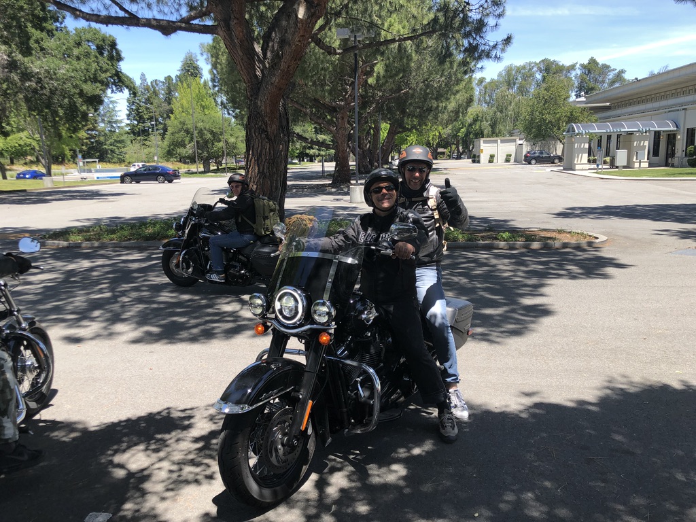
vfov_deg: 49.7
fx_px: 563
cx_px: 348
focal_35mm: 28
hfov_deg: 63.4
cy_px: 261
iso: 20
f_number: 1.8
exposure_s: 1/631
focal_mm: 4
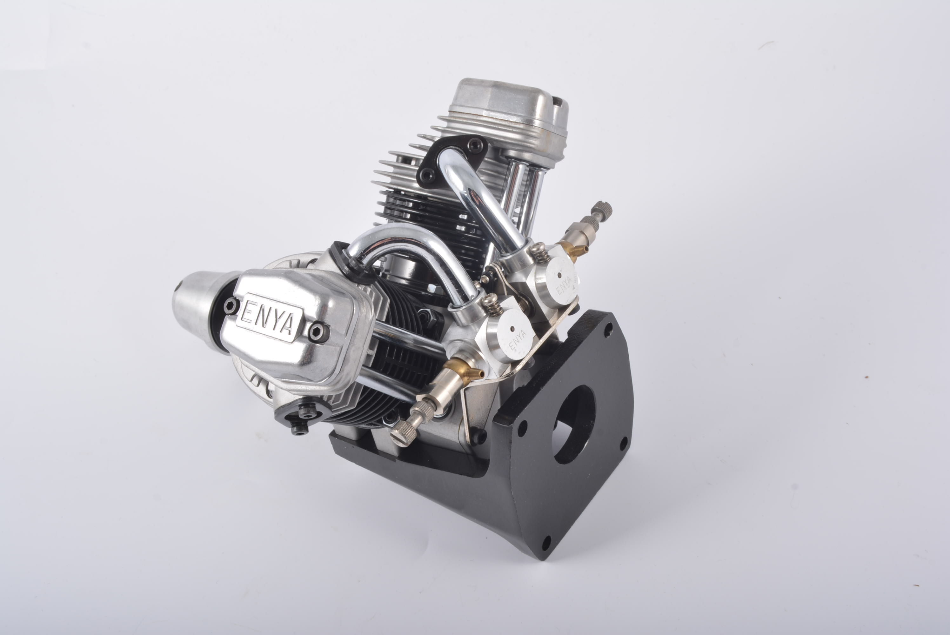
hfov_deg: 43.6
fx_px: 1188
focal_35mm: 45
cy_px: 318
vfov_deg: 29.9
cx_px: 475
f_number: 14
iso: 100
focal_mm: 30
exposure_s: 1/160
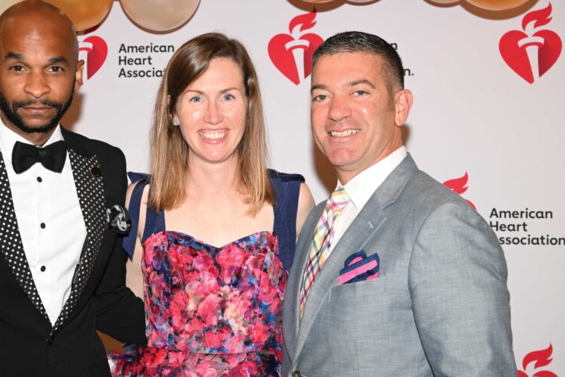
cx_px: 204
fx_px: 973
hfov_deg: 32.2
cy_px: 208
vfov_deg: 21.9
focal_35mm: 62
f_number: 5.6
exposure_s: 1/30
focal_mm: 45
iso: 2500
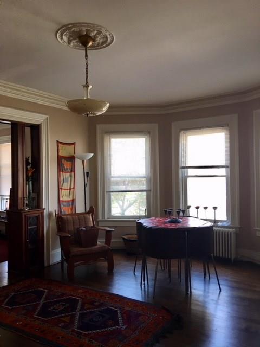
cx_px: 130
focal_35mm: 29
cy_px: 174
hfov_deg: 48.2
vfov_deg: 61.7
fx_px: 290
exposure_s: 1/30
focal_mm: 4.15
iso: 32
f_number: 2.2
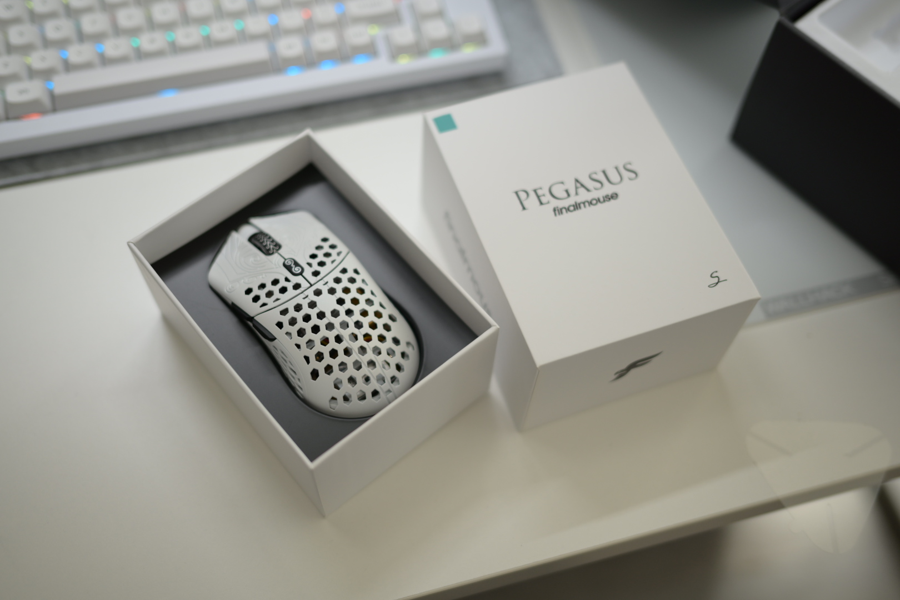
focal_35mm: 40
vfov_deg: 33.4
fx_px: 1000
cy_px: 300
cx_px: 450
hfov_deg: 48.5
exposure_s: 1/250
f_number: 2
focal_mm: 40
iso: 250
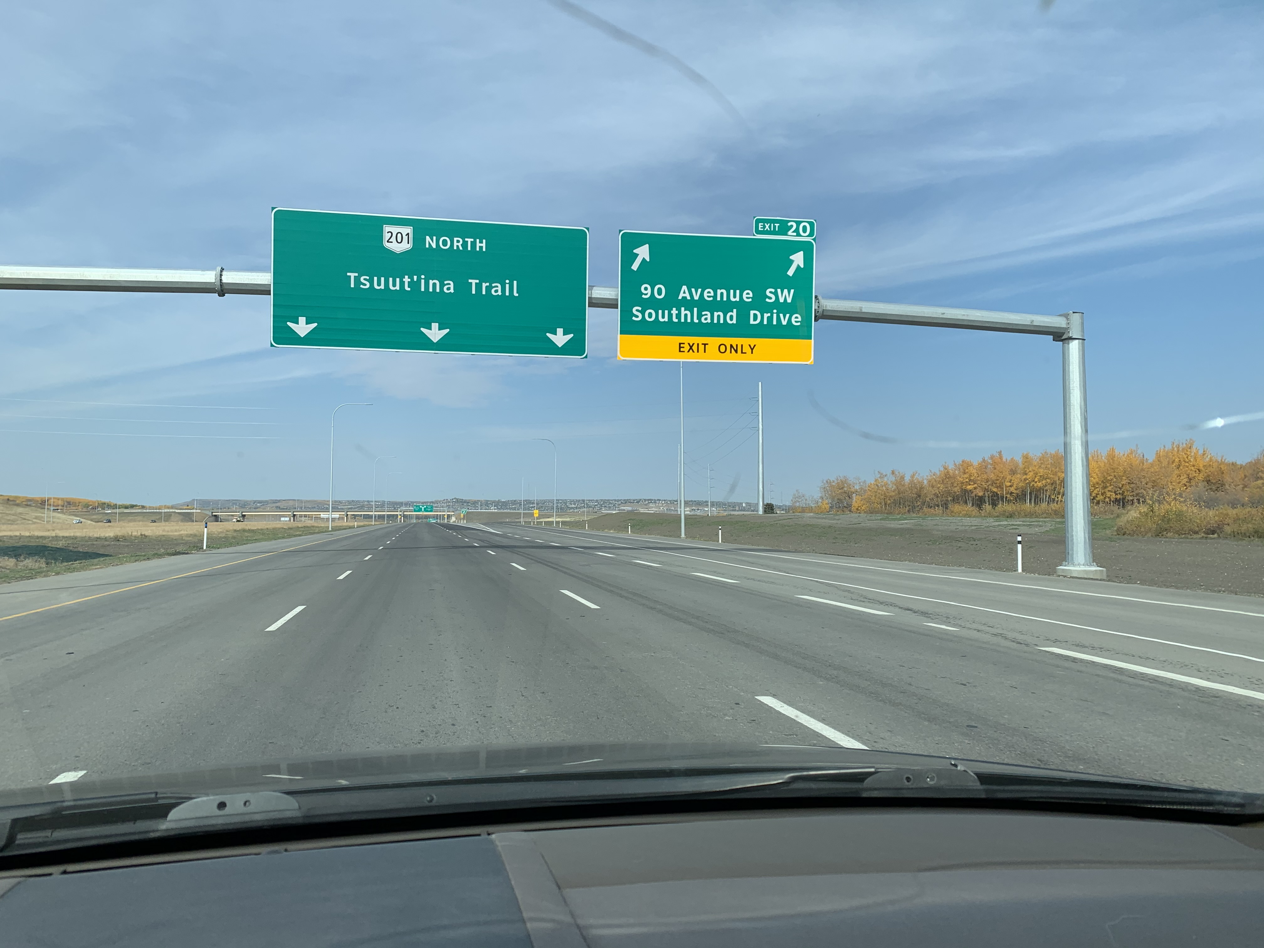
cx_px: 632
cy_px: 474
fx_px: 949
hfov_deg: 67.3
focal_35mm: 26
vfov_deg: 53.1
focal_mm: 4.25
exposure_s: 1/1779
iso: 25
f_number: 1.8
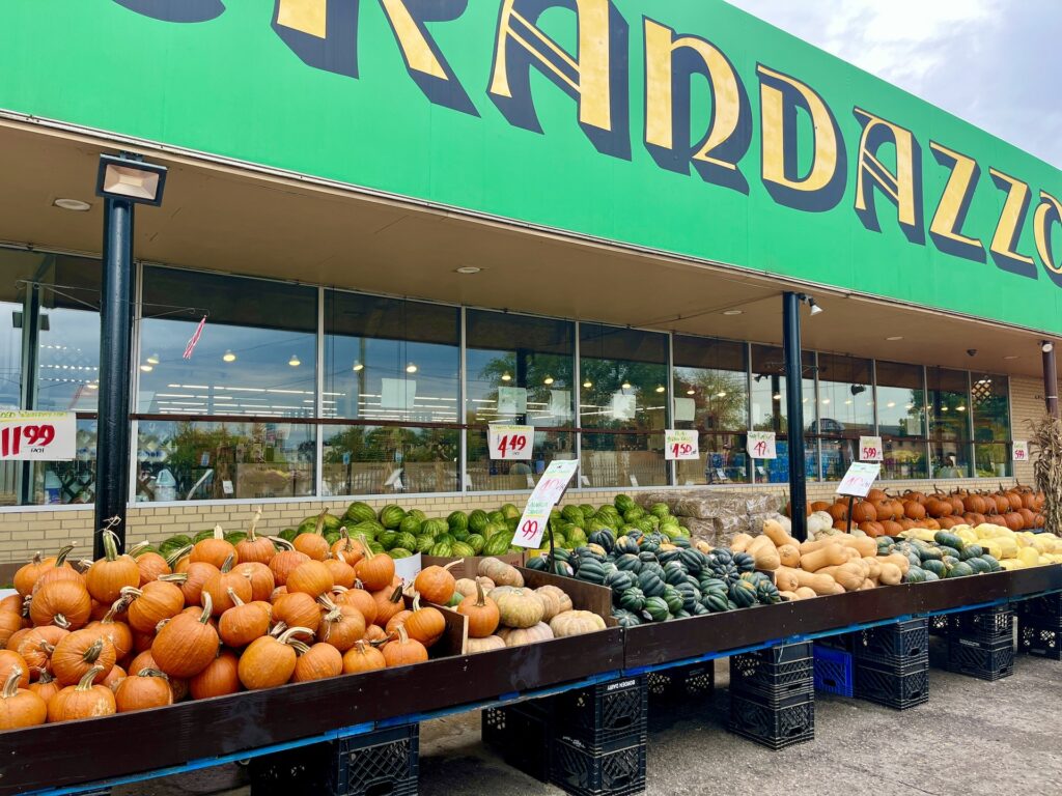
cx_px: 531
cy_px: 398
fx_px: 798
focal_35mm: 26
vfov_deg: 53.1
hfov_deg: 67.3
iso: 50
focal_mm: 5.1
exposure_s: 1/407
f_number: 1.6
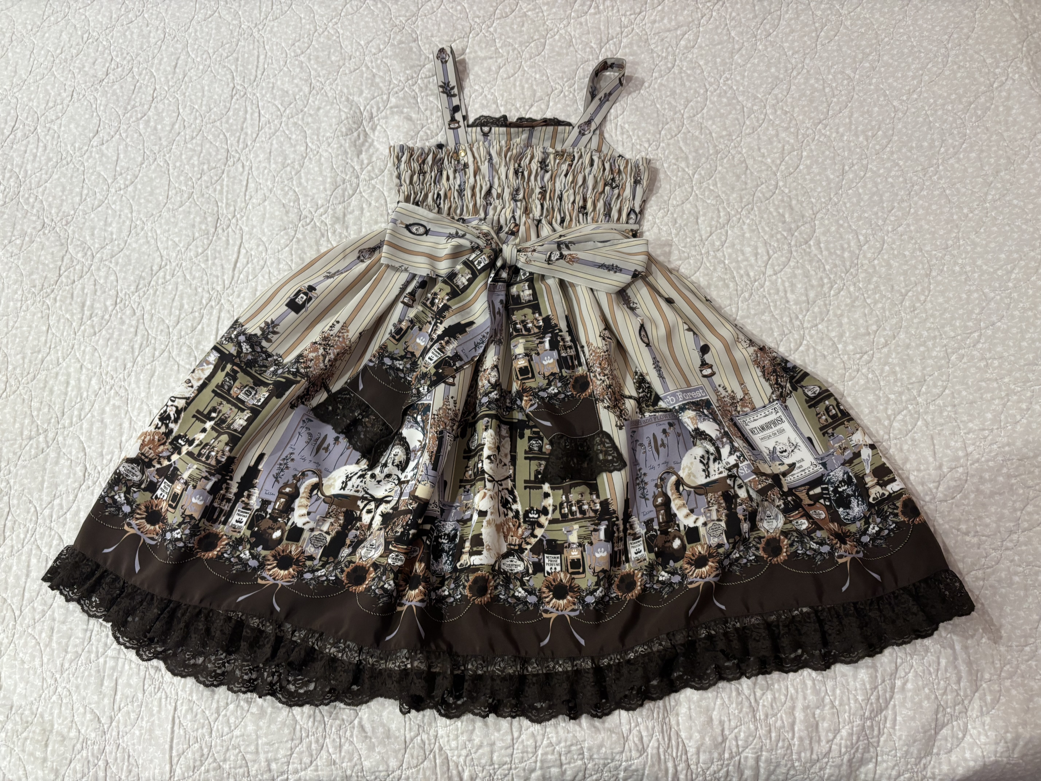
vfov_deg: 53.1
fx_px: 782
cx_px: 520
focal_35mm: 26
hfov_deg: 67.3
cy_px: 390
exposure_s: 1/59
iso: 200
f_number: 1.6
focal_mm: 5.96
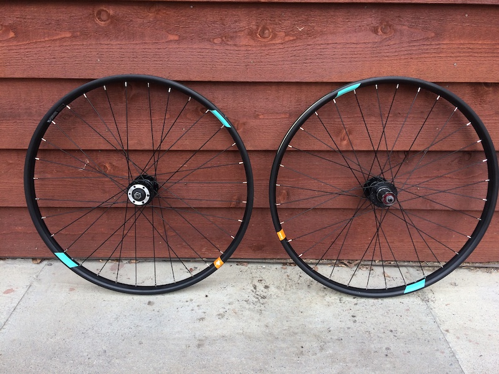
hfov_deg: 61.7
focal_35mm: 29
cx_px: 250
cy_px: 187
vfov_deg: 48.2
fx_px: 418
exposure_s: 1/436
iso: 32
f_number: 2.2
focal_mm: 4.15
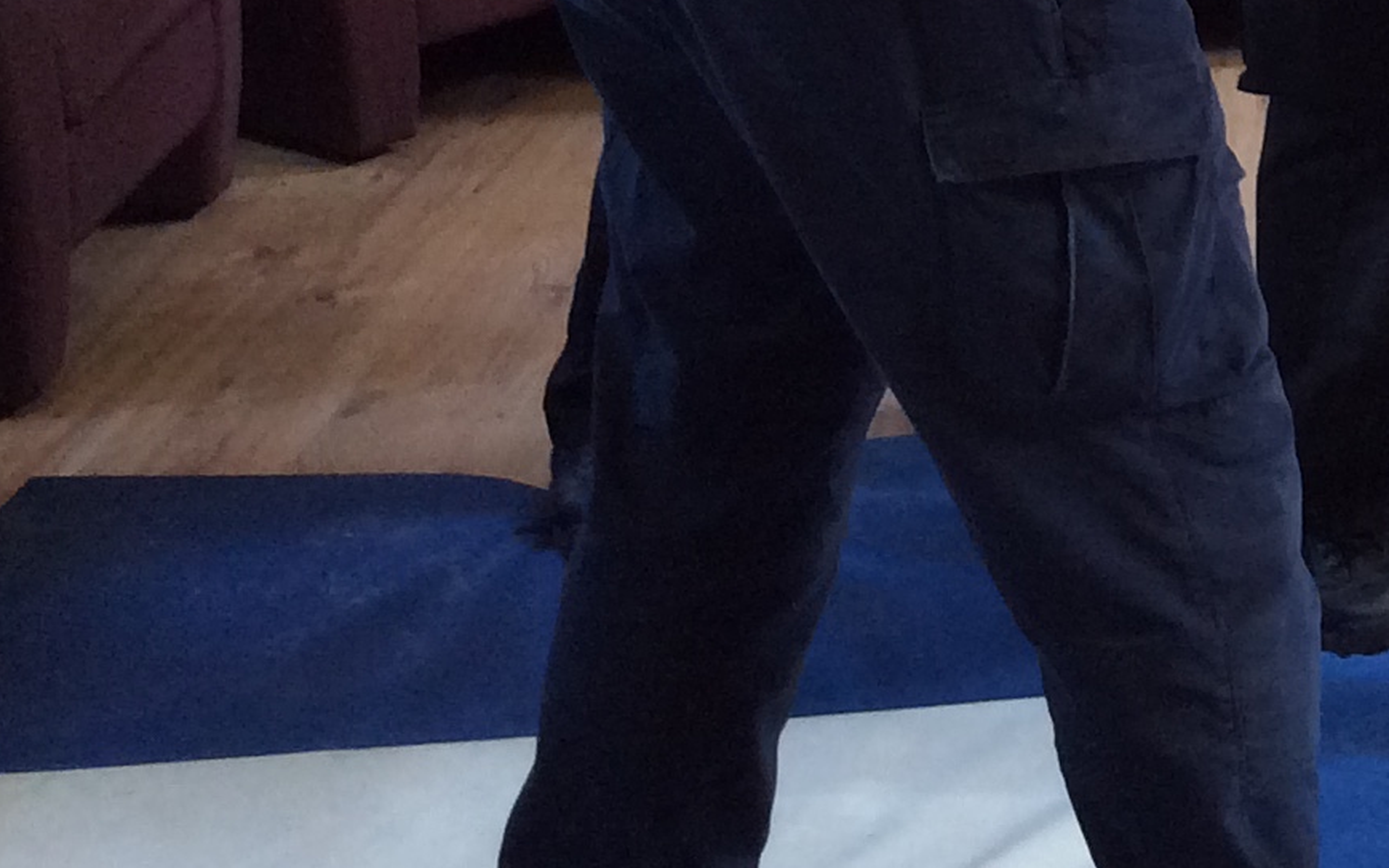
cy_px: -420
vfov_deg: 12.3
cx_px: 1837
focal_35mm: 101
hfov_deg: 19.0
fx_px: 3823
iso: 80
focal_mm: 3.3
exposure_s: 1/24
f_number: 2.4
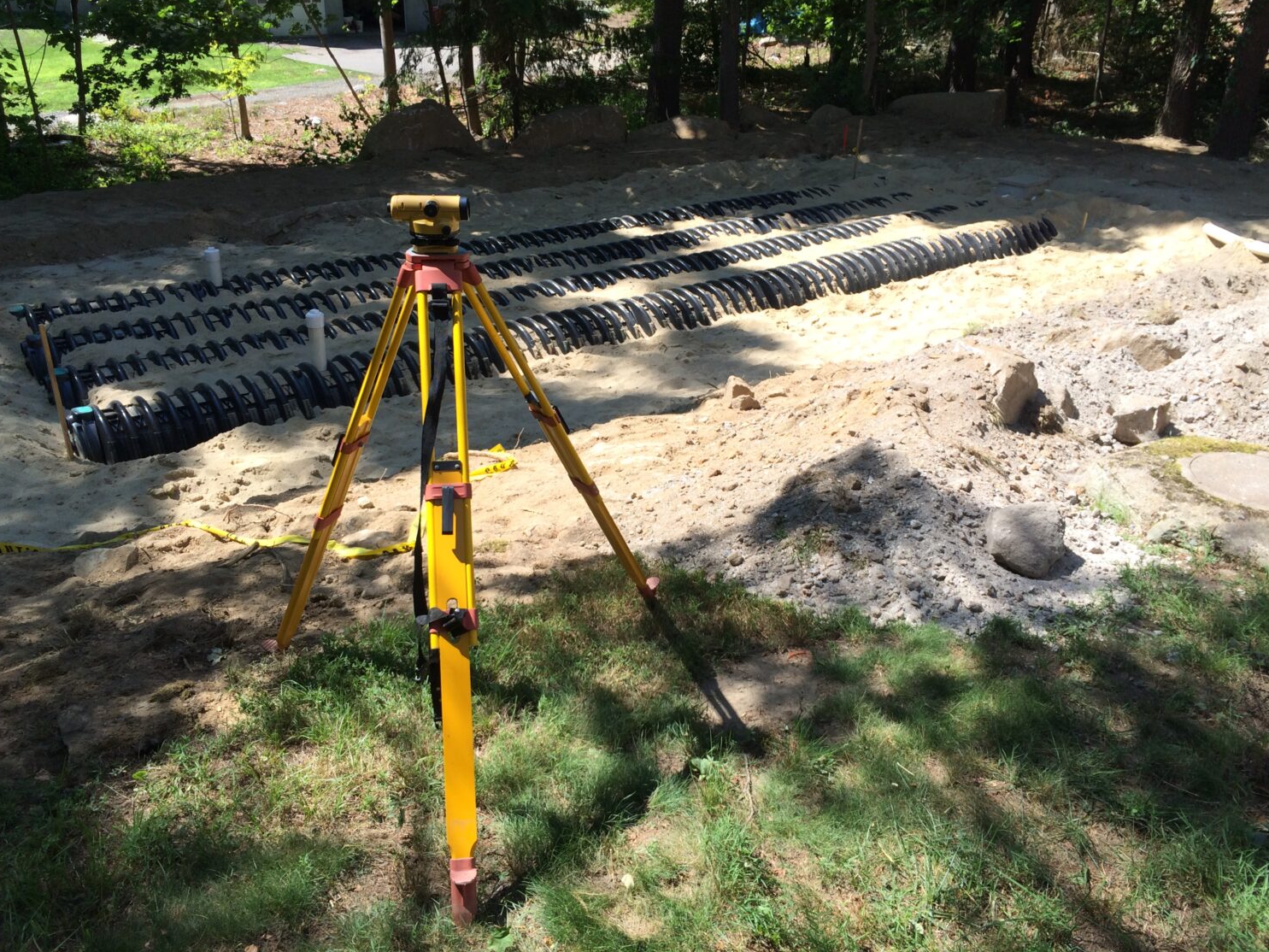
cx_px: 632
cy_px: 461
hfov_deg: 60.0
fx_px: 1100
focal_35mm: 30
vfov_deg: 46.8
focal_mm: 4.15
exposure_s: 1/707
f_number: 2.2
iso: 32
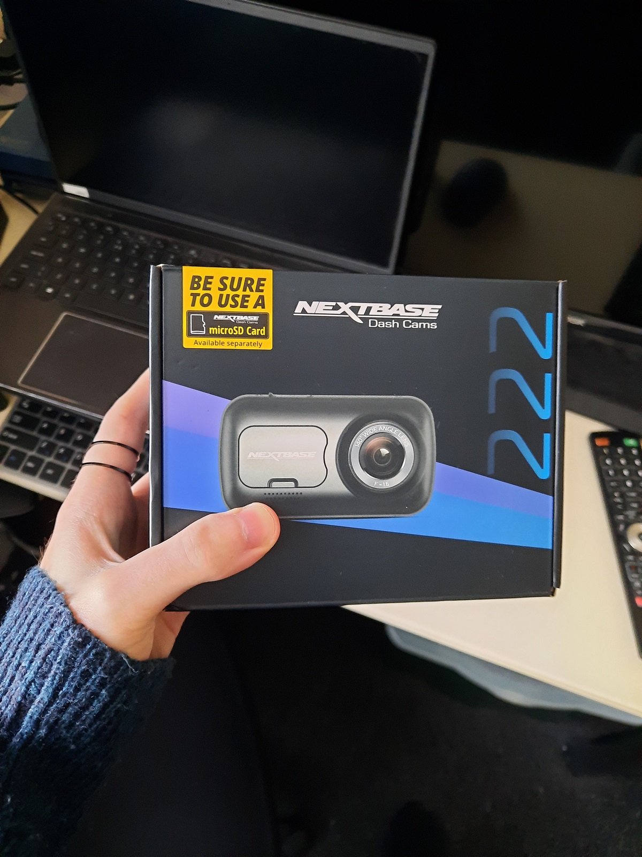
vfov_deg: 69.4
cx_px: 321
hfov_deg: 54.9
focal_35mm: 25
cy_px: 428
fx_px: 618
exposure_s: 1/20
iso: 640
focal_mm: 4.6
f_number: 2
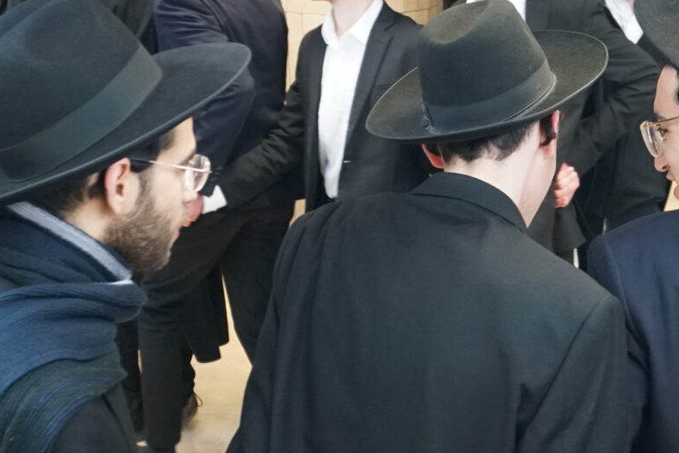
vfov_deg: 17.2
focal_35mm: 79
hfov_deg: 25.5
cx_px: 471
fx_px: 1490
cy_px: 154
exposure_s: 1/125
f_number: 3.5
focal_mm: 16
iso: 1250
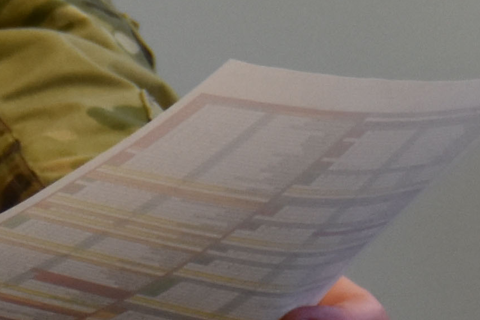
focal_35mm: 736
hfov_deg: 2.8
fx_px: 9814
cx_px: 464
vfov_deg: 1.9
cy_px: -433
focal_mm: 70
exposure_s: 1/125
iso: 800
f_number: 5.3
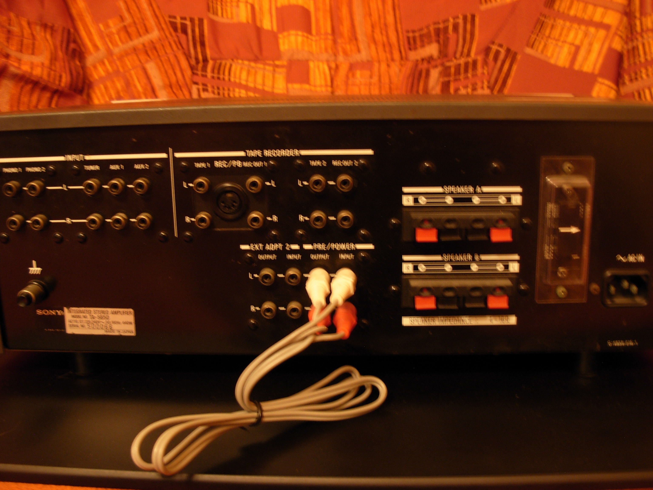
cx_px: 326
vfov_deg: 37.7
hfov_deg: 49.0
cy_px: 245
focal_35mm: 38
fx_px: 717
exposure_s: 1
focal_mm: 6.3
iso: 100
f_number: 2.9
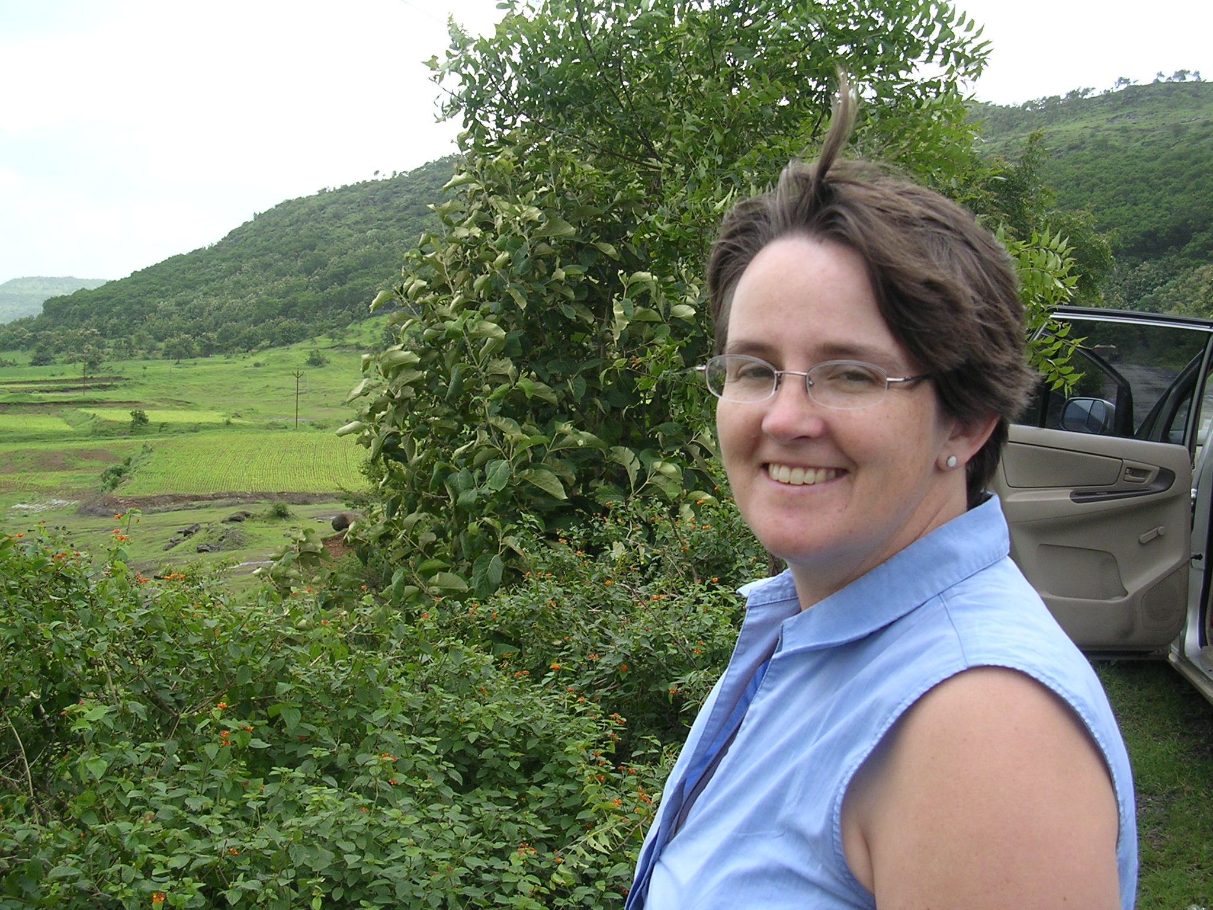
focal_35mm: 38
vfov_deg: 37.7
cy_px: 455
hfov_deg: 49.0
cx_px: 606
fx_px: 1332
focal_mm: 5.8
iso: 100
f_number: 2.8
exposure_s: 1/518
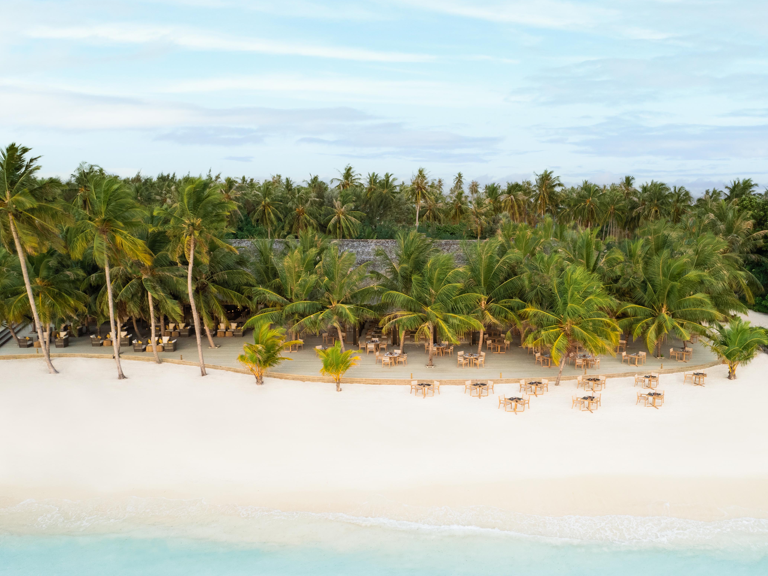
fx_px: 621
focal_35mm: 28
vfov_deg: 49.7
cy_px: 316
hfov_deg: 63.0
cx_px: 449
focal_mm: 8.38
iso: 200
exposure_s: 1/80
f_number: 2.8
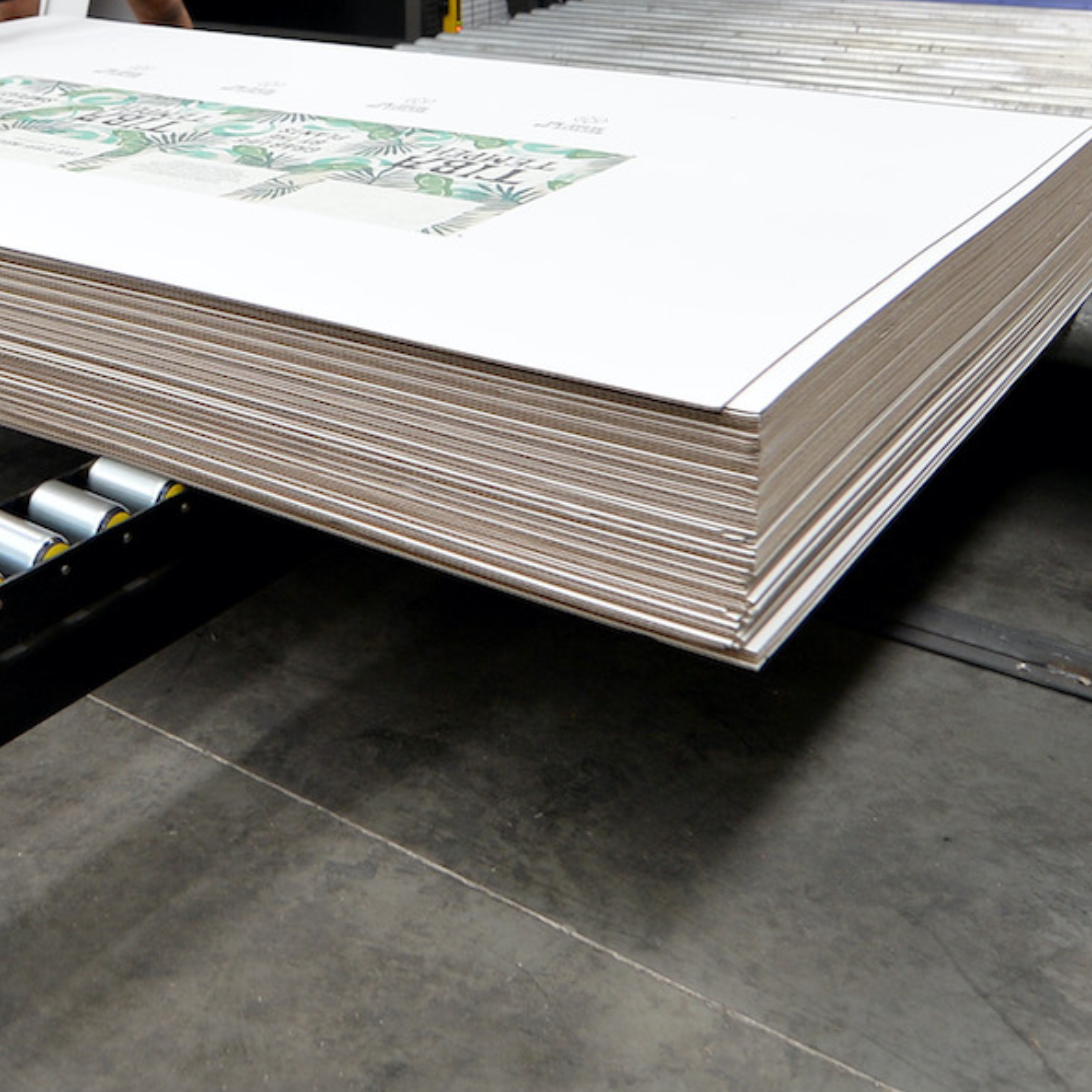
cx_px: 260
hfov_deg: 38.1
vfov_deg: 37.6
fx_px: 1535
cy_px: 205
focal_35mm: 43
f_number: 3.2
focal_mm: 15
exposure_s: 1/160
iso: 400
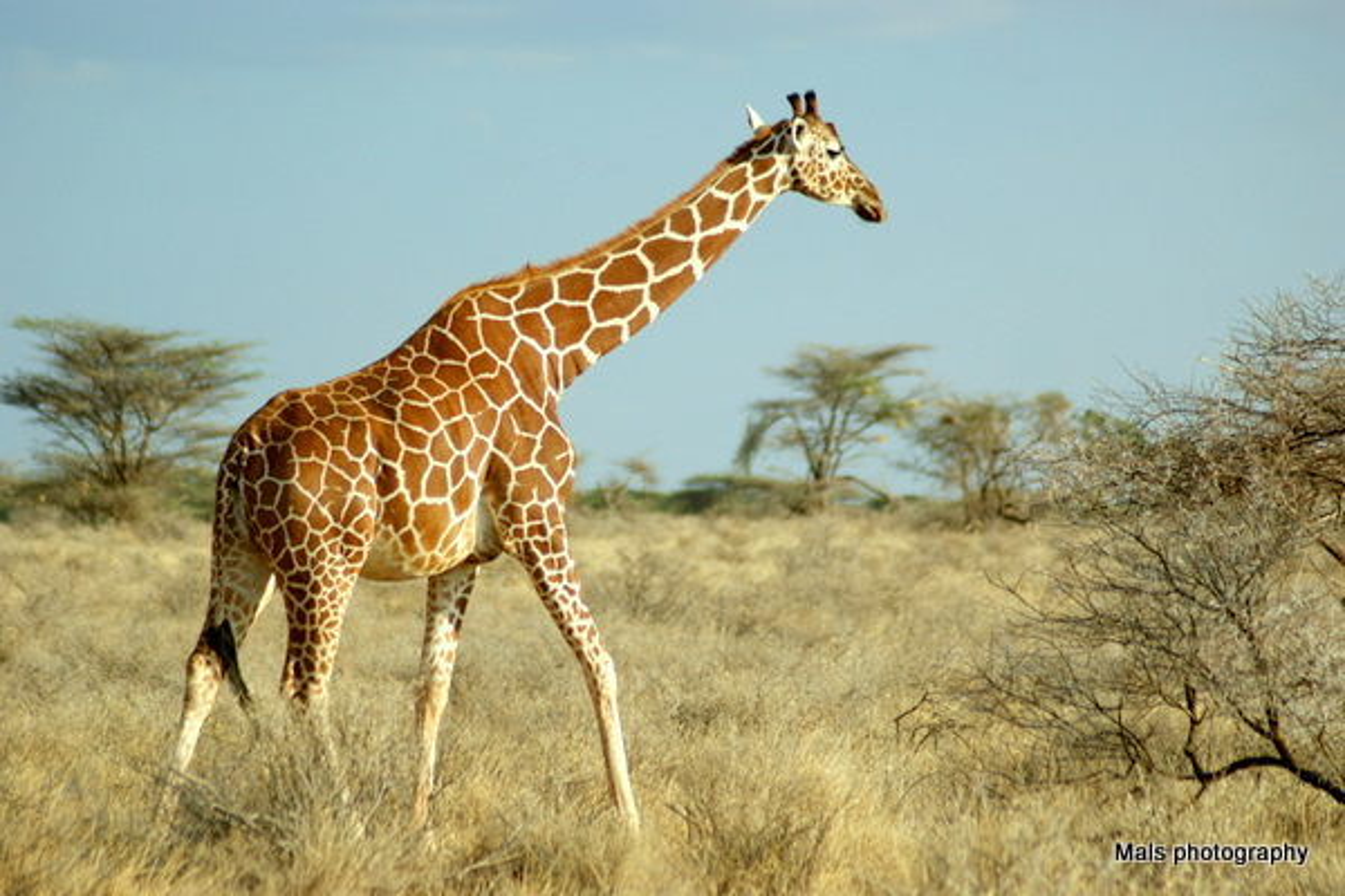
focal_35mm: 270
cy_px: 448
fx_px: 10087
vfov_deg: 5.1
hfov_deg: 7.6
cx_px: 672
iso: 100
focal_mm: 180
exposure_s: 1/400
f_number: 5
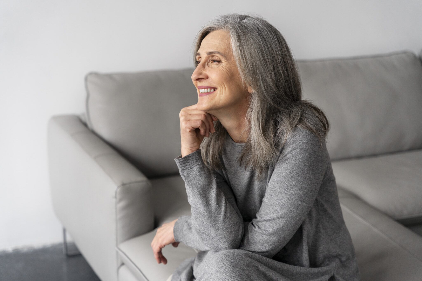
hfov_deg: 28.8
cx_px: 211
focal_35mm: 70
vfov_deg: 19.5
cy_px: 140
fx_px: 820
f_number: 2.8
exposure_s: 1/125
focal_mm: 70
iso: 500
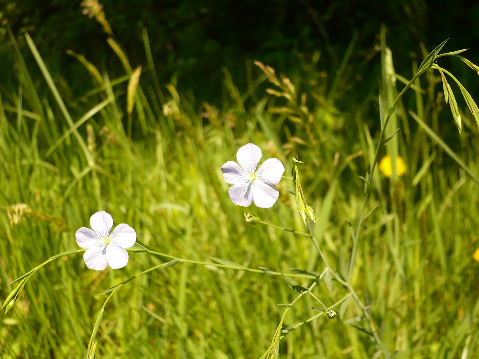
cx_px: 240
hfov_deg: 38.2
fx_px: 692
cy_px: 180
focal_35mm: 50
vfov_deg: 29.1
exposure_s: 1/500
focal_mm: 8.3
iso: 100
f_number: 3.4
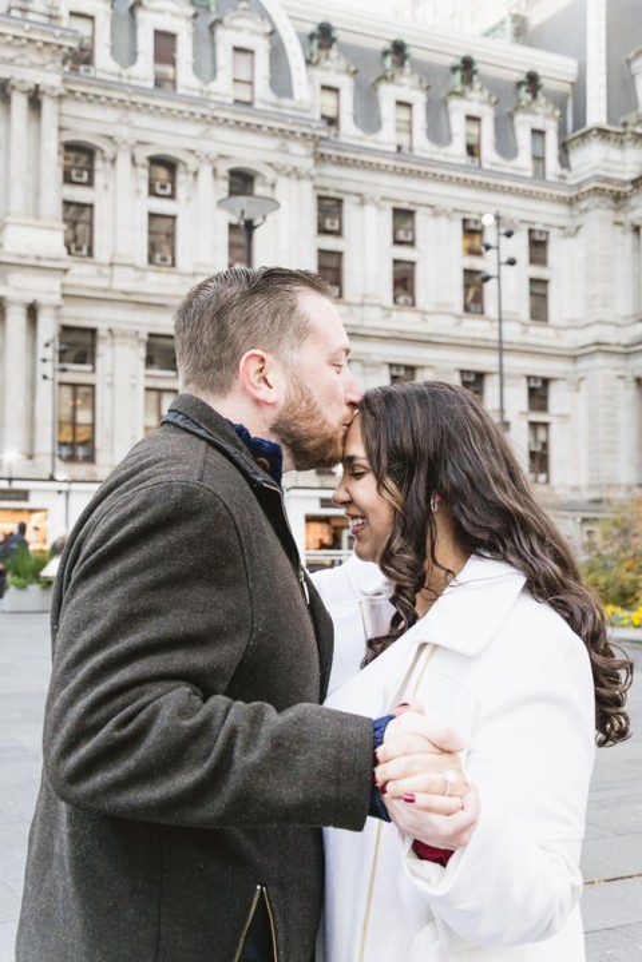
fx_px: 1123
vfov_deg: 46.4
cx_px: 321
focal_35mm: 42
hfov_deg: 31.9
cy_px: 481
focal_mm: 28
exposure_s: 1/100
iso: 400
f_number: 5
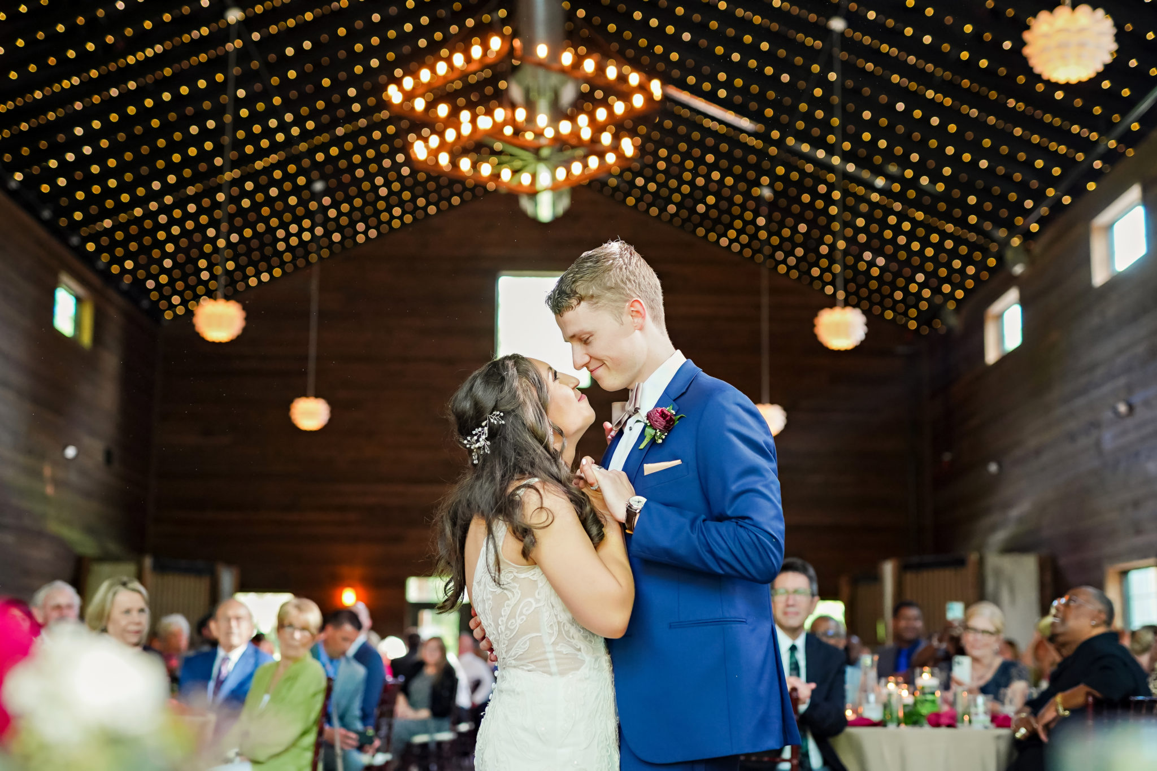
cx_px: 578
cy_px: 386
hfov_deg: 39.6
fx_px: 1607
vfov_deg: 27.0
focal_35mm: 50
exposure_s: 1/400
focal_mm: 50
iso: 2500
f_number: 2.2
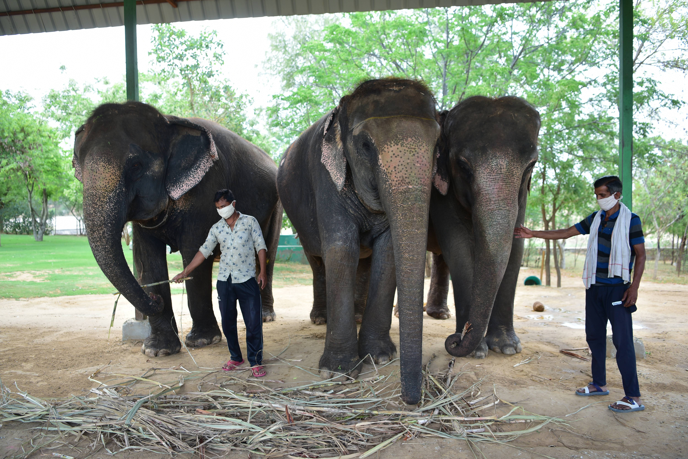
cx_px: 344
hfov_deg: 61.9
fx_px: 574
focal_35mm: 30
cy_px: 230
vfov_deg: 43.6
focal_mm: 30
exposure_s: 1/160
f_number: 2.8
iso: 200
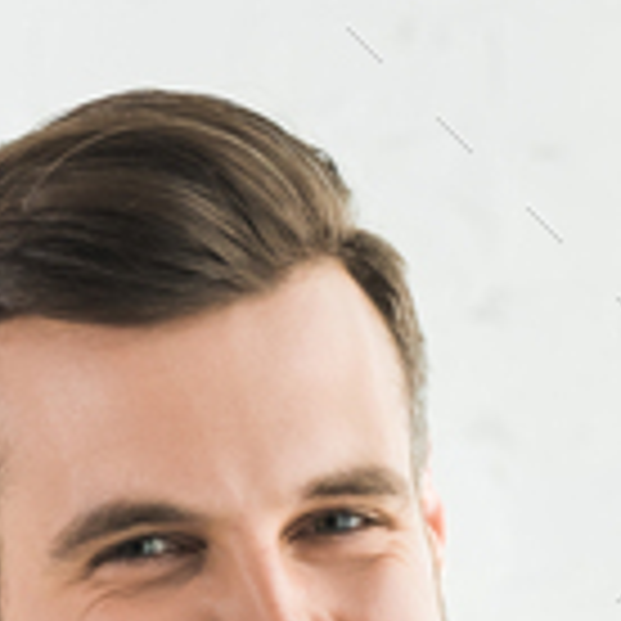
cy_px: 1084
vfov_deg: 3.3
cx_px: 747
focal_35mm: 534
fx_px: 10838
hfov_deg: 3.3
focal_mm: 98
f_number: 5.6
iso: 125
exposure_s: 1/160
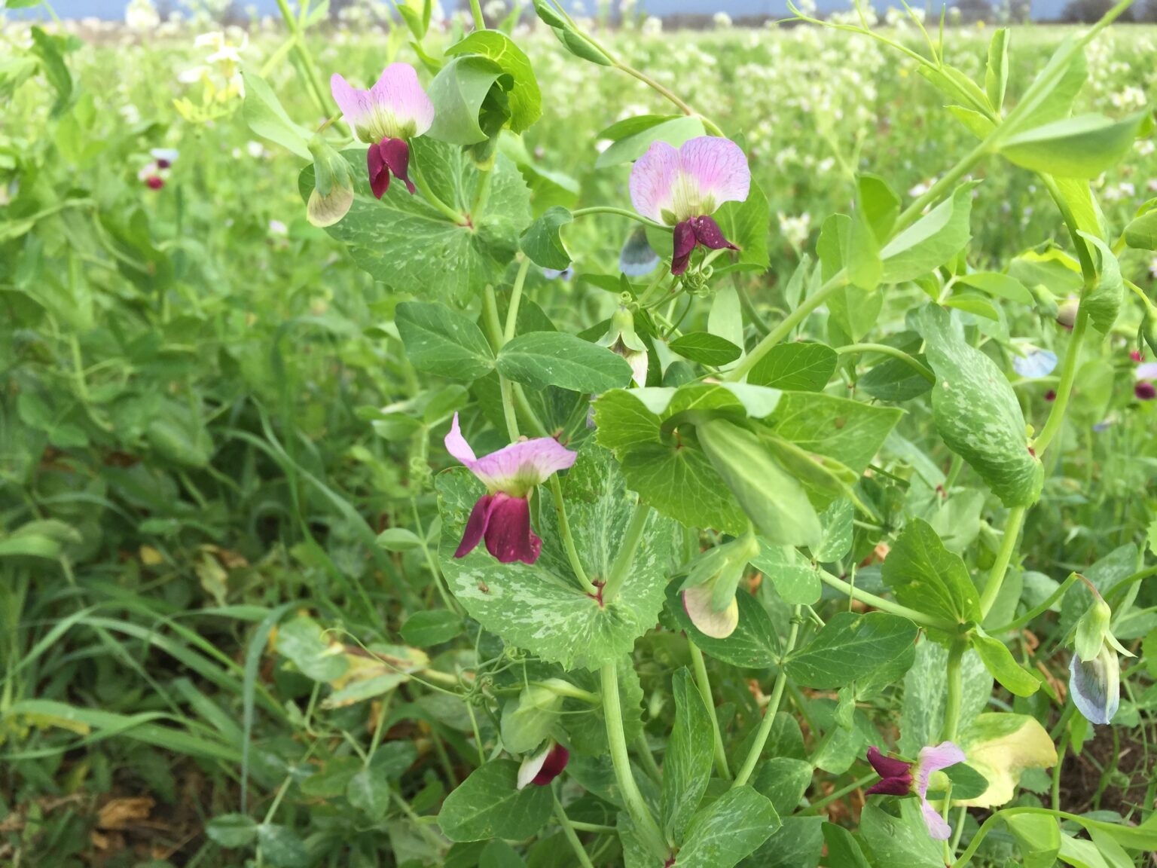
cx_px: 578
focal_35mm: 29
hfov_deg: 61.7
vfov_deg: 48.2
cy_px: 434
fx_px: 969
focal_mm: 4.15
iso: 32
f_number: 2.2
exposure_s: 1/807
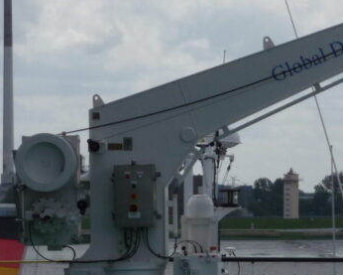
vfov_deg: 4.5
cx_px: 388
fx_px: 3493
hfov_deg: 5.6
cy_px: 98
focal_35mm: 344
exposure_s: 1/1300
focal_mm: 20.3
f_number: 4.7
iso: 100
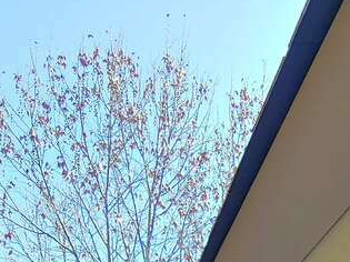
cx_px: 348
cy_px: 493
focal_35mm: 61
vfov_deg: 18.1
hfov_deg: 29.6
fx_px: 617
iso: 50
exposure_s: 1/160
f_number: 1.9
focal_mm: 2.18
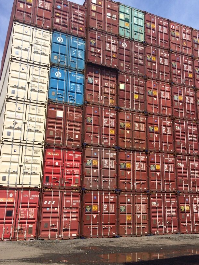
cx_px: 122
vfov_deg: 49.0
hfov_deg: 37.5
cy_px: 136
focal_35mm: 38
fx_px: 291
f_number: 2.2
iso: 32
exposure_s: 1/2283
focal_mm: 4.15
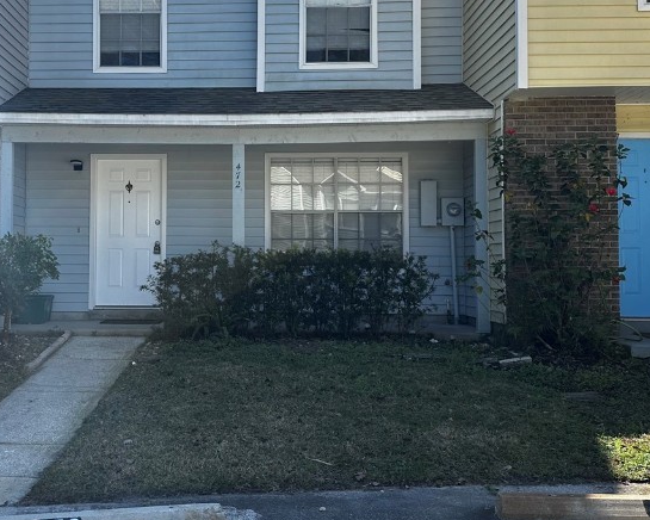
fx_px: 846
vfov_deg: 34.0
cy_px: 210
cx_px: 223
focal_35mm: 44
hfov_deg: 41.5
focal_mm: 6.86
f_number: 1.78
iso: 80
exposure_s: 1/1613
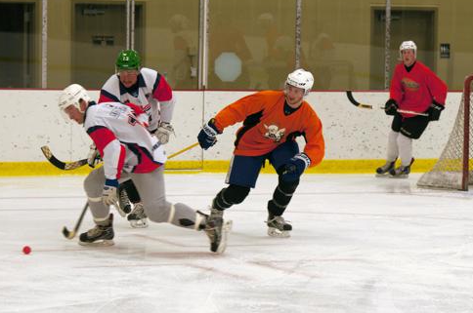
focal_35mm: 174
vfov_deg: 7.9
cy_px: 164
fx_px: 2282
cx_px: 264
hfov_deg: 11.8
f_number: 3.5
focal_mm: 102
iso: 640
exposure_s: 1/250
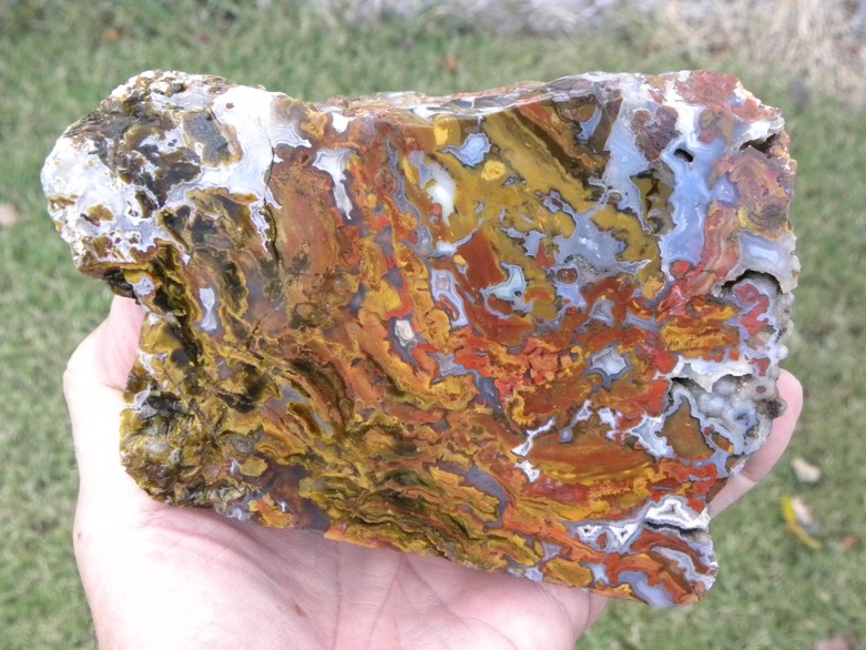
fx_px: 1051
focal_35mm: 42
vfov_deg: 34.4
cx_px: 429
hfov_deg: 44.8
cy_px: 324
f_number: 3.2
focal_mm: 7.3
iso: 400
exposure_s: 1/223
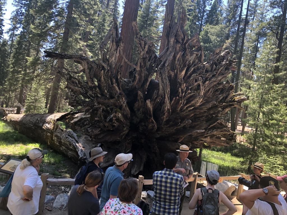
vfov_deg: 49.7
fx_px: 232
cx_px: 144
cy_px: 108
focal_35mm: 28
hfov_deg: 63.4
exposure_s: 1/120
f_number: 1.8
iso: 32
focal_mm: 4
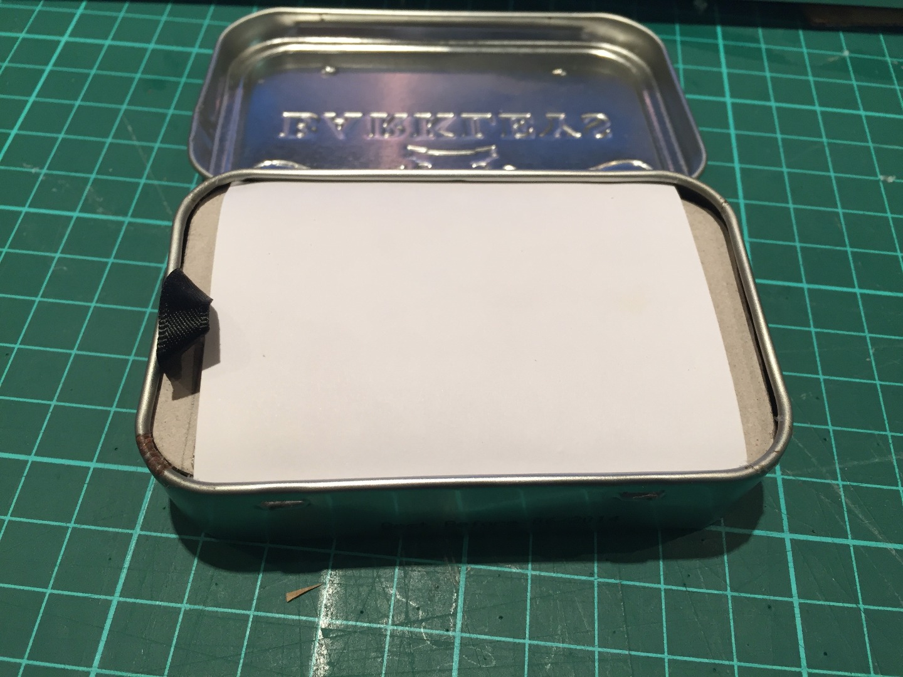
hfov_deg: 61.7
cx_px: 452
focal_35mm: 29
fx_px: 756
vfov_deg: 48.2
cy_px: 338
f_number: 2.2
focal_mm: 4.15
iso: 80
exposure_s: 1/33
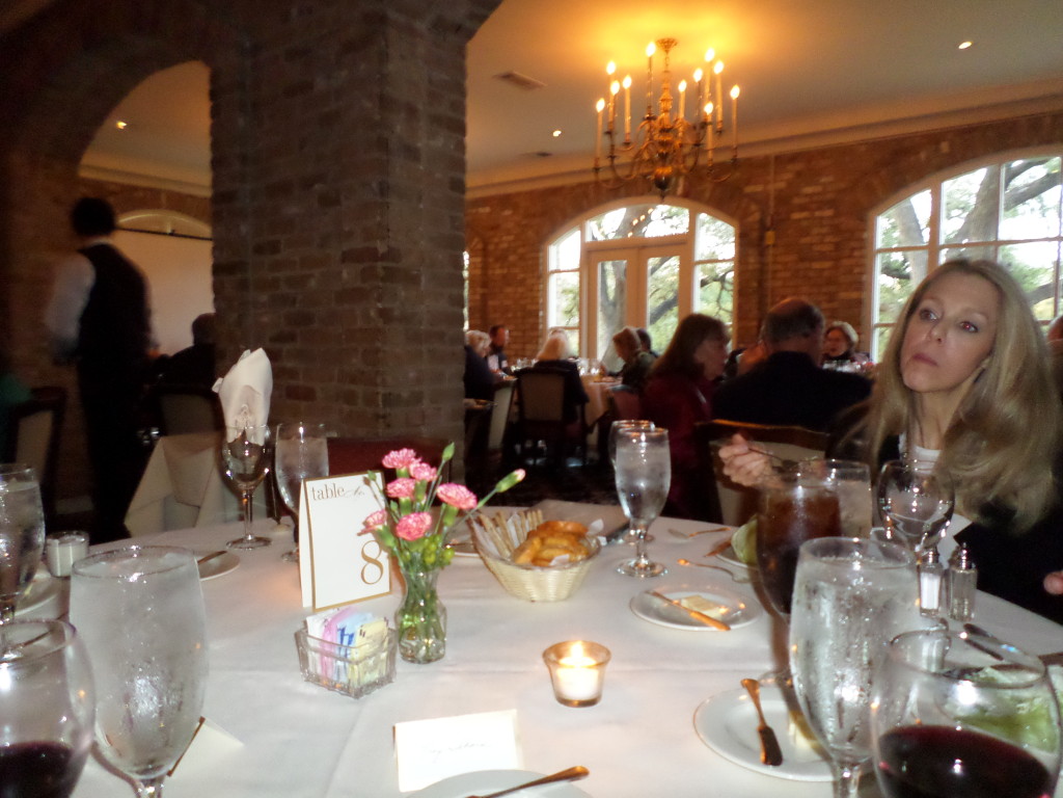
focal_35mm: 25
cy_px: 399
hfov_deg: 69.4
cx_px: 532
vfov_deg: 54.9
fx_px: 768
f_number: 2.5
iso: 400
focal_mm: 4.5
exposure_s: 1/8
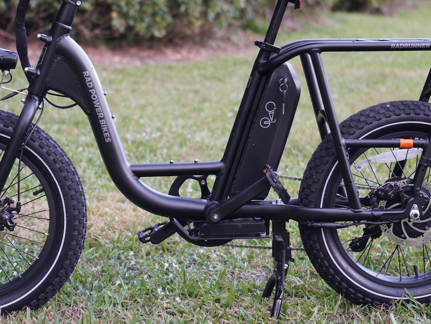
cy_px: 114
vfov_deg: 17.2
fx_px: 1069
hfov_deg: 22.8
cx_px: 189
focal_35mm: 86
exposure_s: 1/100
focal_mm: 35
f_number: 1.8
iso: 100
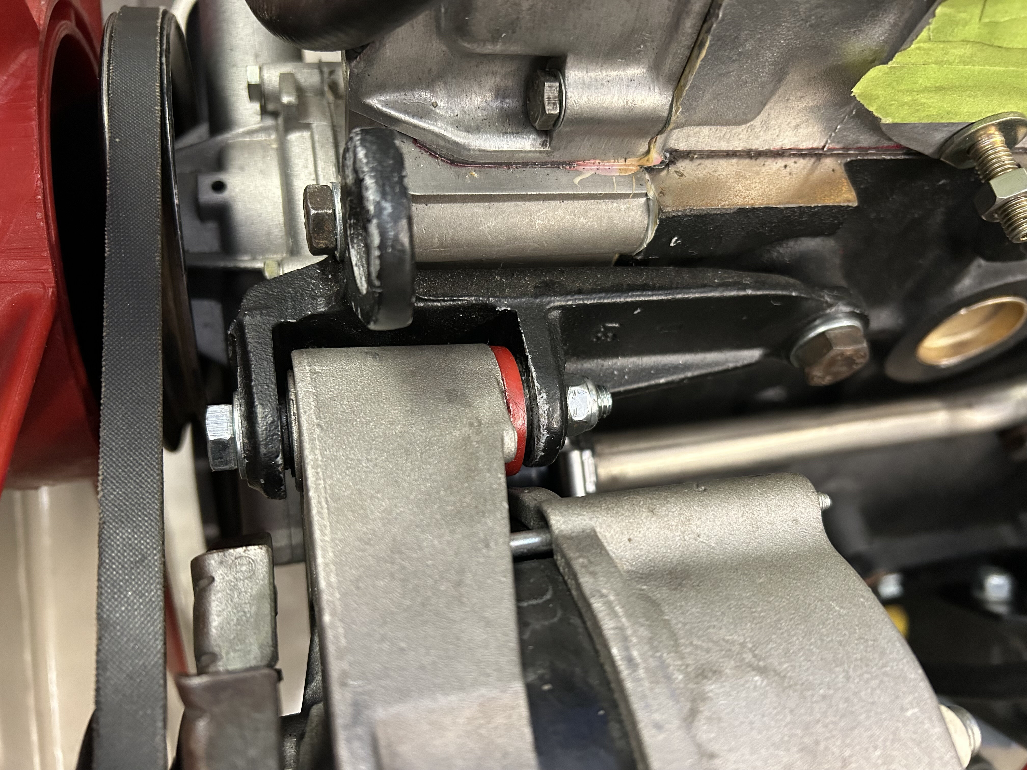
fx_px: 771
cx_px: 514
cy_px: 385
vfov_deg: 53.1
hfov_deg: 67.3
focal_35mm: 26
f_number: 1.5
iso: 500
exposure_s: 1/60
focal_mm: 5.7
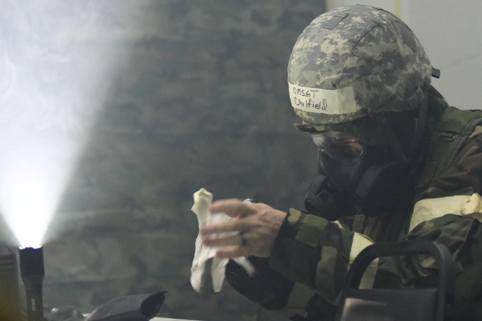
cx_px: 258
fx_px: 1419
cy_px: 149
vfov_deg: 12.9
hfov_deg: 19.3
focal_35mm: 106
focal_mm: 70
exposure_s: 1/100
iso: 12800
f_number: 2.8
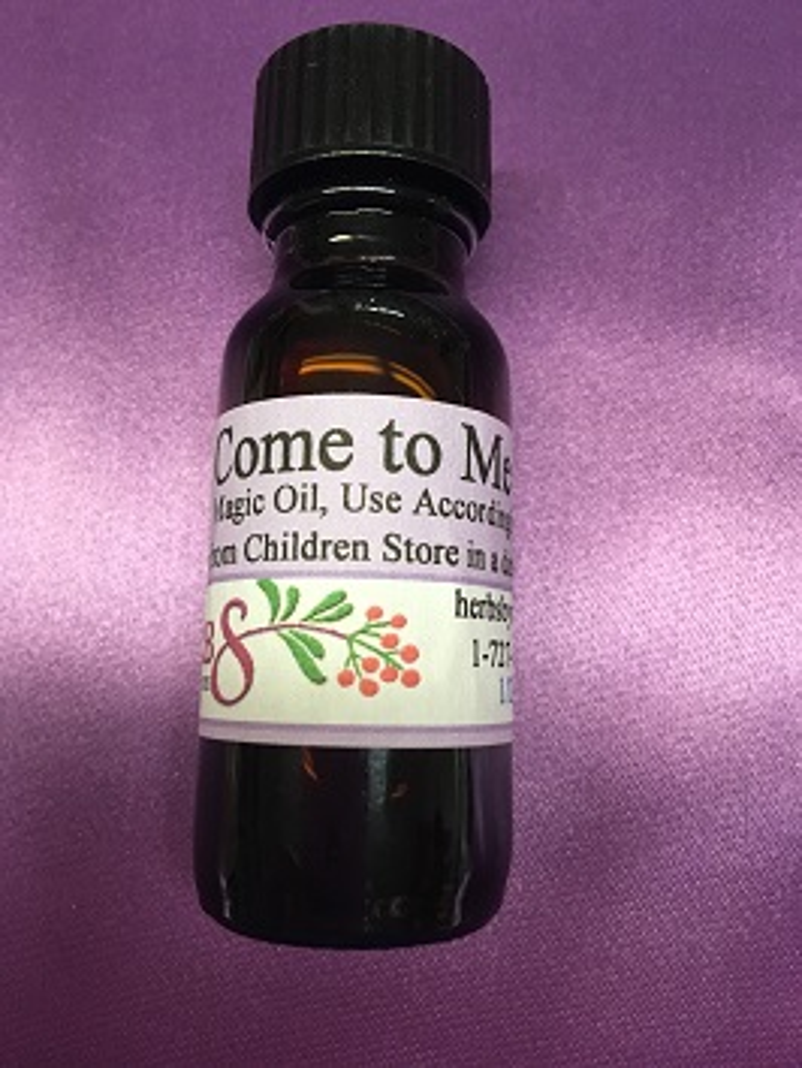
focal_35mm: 29
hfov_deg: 48.3
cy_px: 534
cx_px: 401
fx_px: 895
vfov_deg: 61.6
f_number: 2.2
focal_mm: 4.15
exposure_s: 1/30
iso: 160
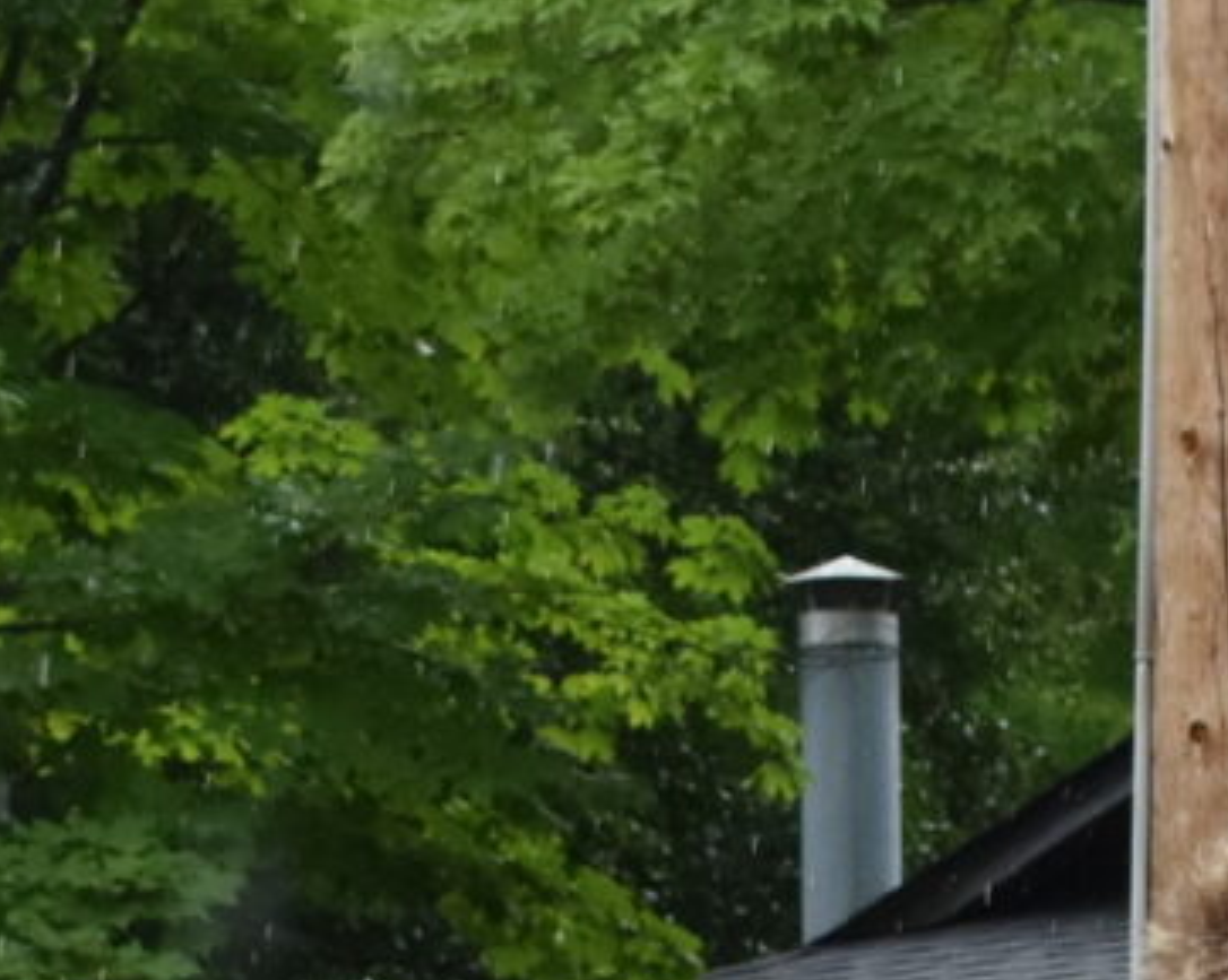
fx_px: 10132
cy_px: 2565
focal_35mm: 279
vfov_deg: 5.3
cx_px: 1445
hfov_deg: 6.9
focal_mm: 28
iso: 640
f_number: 5.6
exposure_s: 1/640
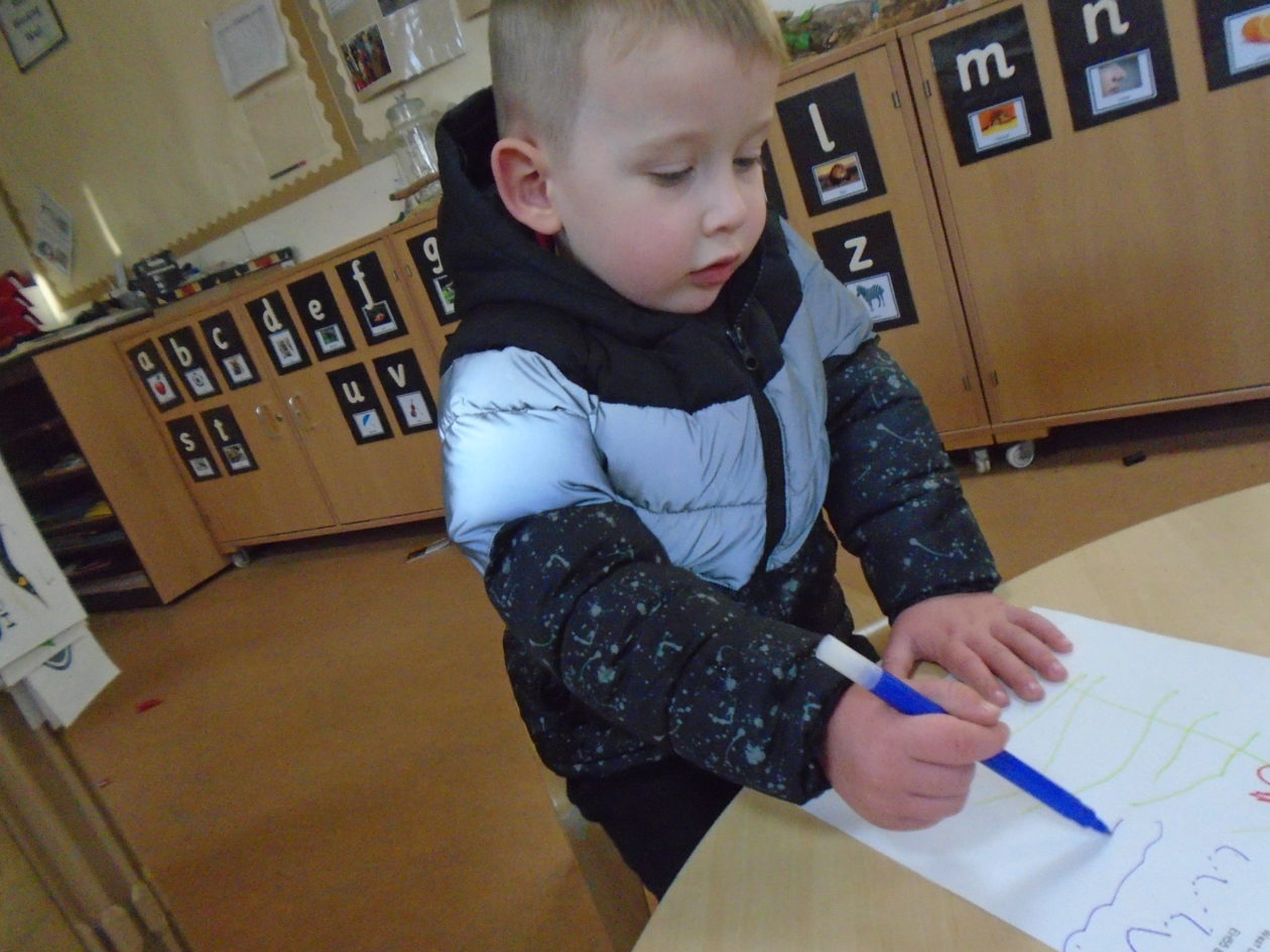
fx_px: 954
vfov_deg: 53.1
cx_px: 635
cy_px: 476
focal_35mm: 26
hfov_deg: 67.3
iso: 800
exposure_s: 1/80
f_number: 3.2
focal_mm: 4.6
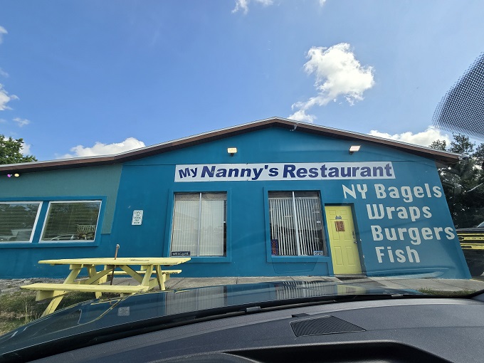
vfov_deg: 89.9
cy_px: 182
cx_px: 242
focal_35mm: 13
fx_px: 182
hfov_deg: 106.2
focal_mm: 2.2
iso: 50
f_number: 2.2
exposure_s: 1/1321
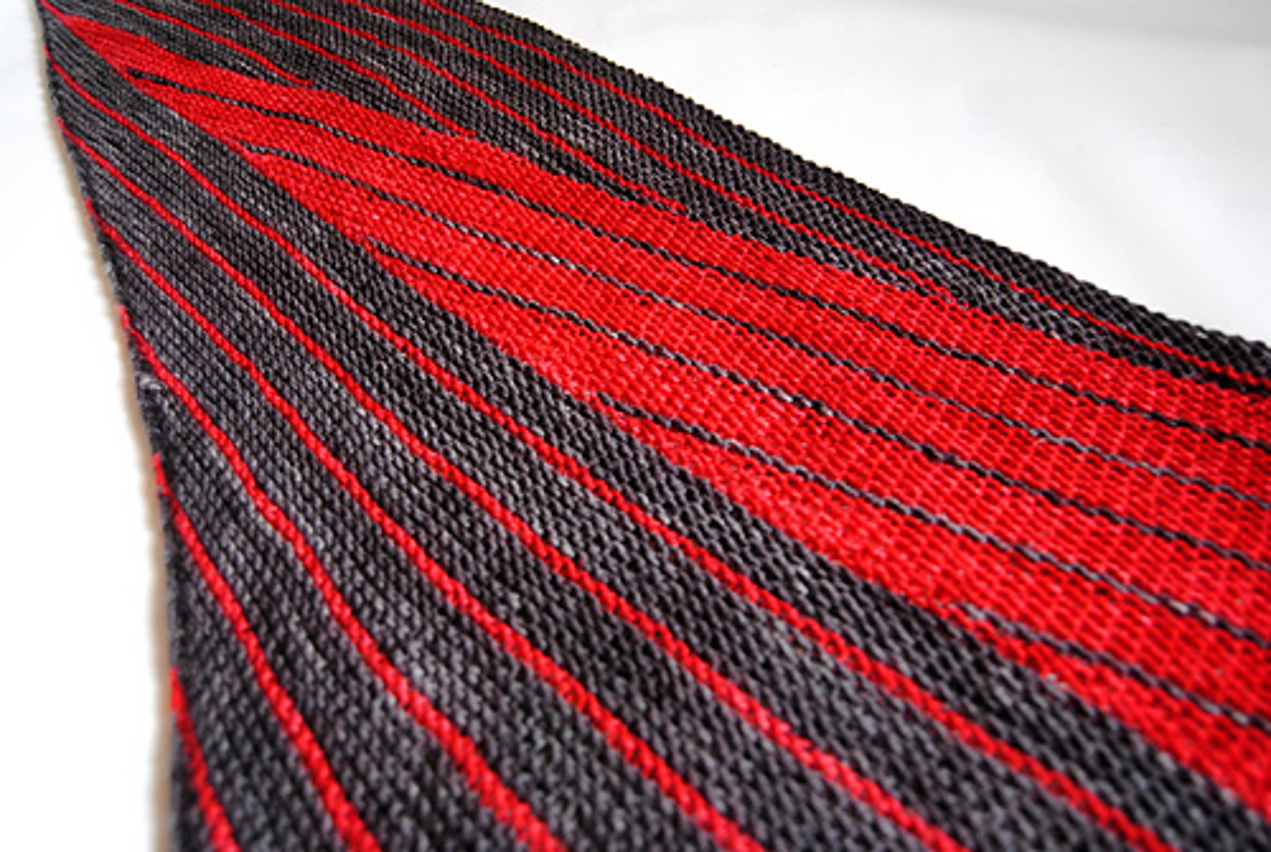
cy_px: 426
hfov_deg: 55.0
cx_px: 636
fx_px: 1220
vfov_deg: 38.5
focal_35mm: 34
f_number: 3.8
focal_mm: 23
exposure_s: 1/30
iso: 800
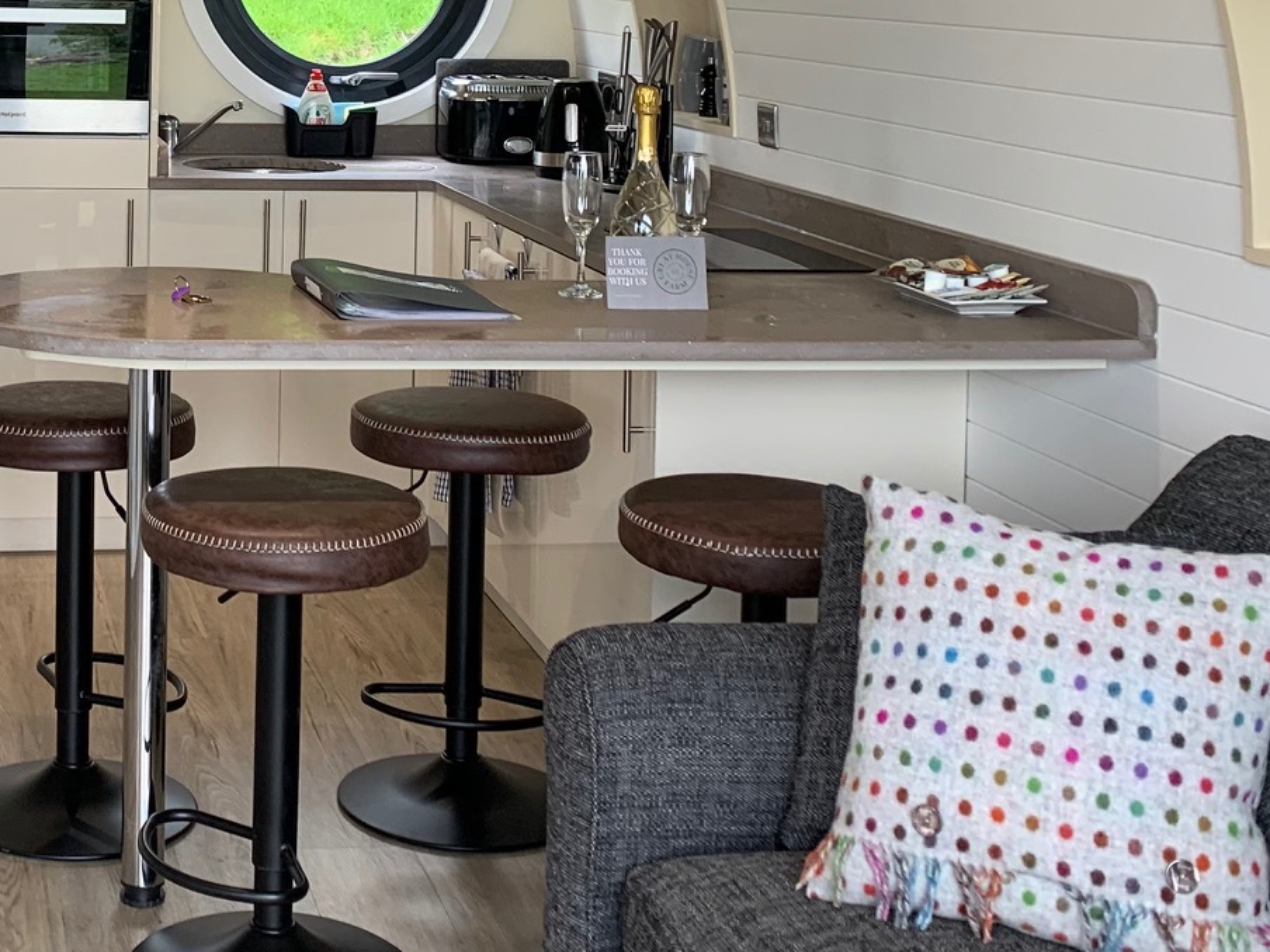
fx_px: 2128
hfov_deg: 32.0
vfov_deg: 24.5
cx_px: 180
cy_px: 94
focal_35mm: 58
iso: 64
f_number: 1.8
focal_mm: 4.25
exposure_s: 1/121
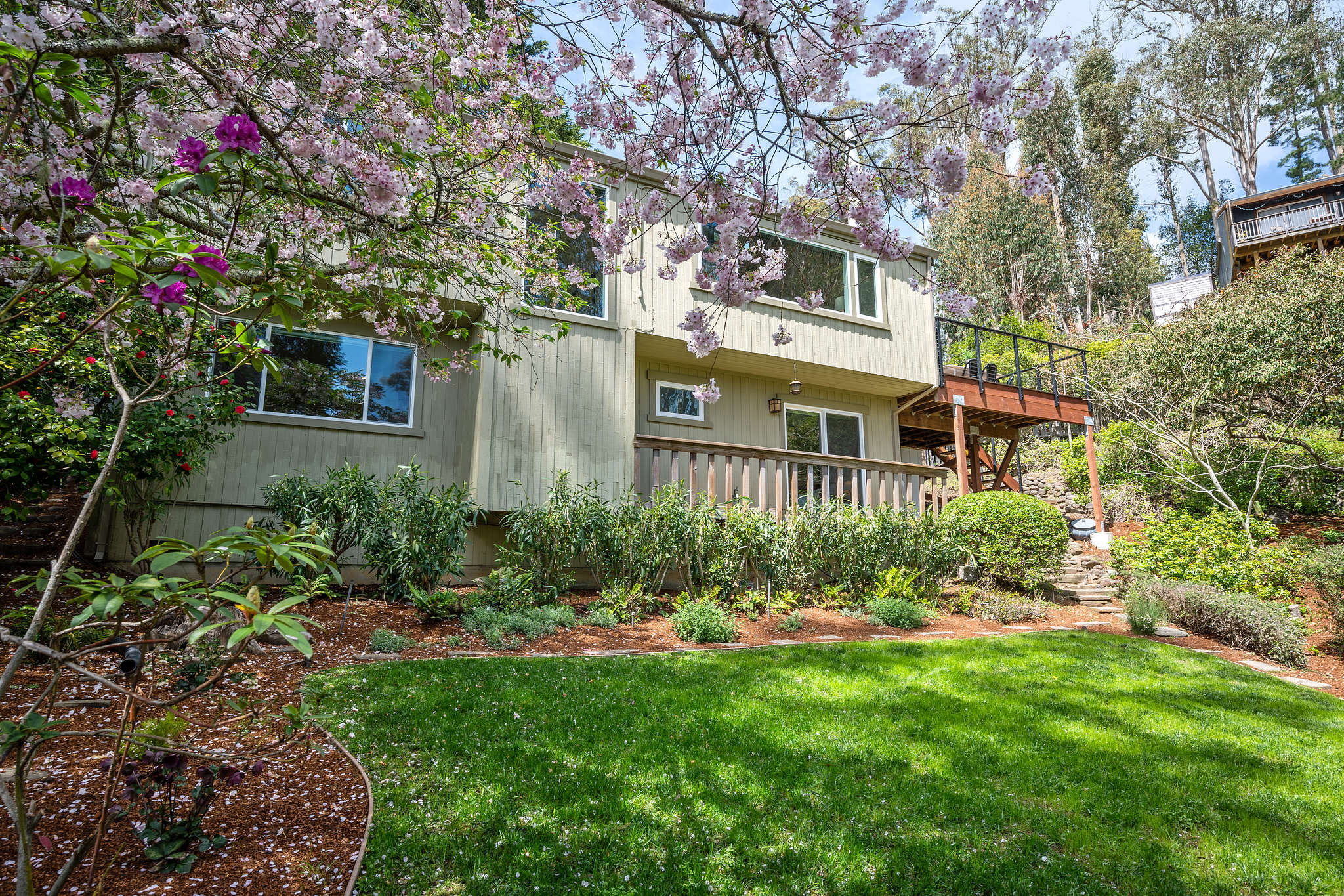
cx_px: 672
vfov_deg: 60.7
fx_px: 765
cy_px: 448
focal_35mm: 20
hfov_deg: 82.6
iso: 100
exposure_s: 1/100
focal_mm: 20.5
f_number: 8
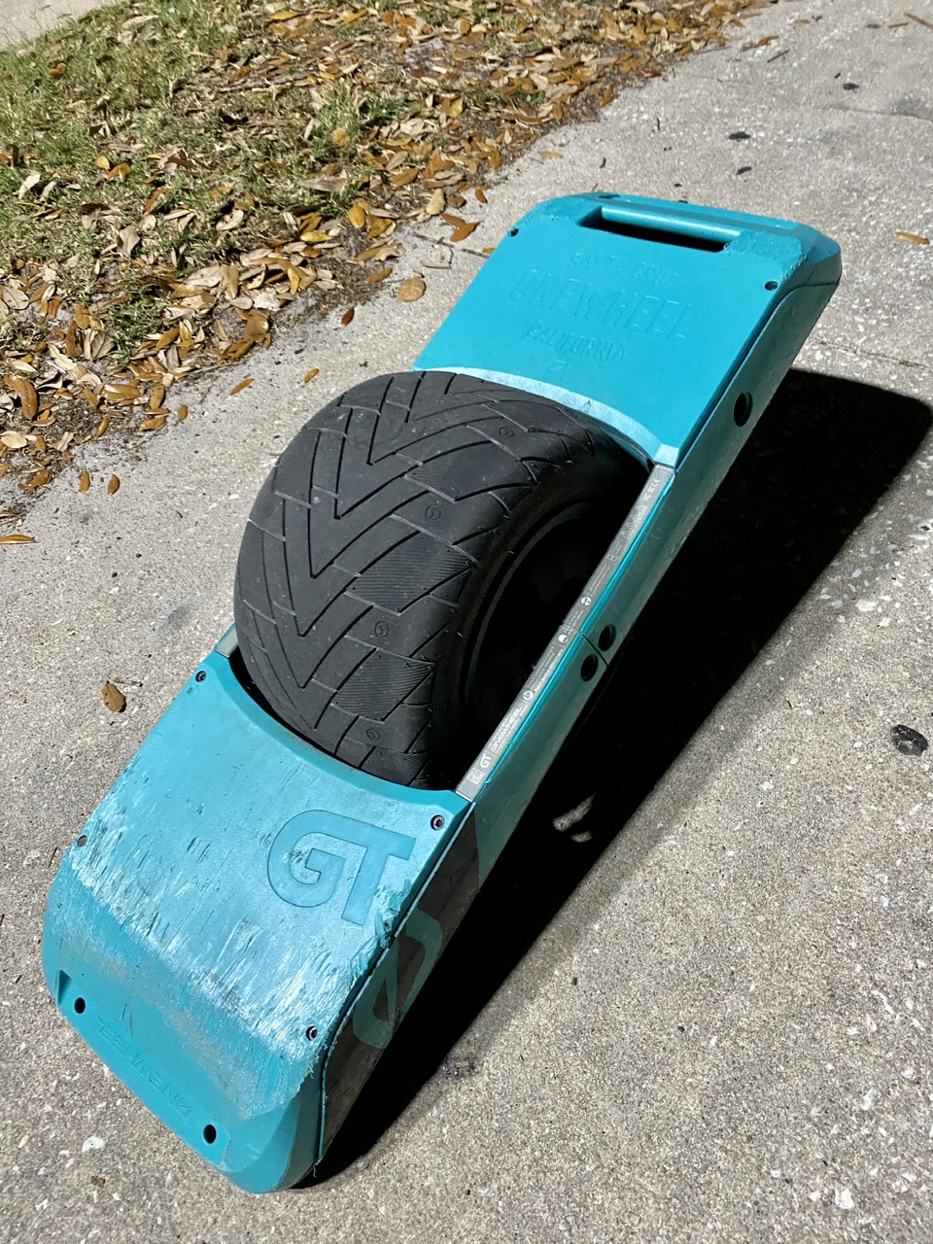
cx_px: 466
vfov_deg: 67.3
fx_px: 934
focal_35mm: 26
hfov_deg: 53.1
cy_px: 622
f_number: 1.8
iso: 500
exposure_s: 1/30
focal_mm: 4.25
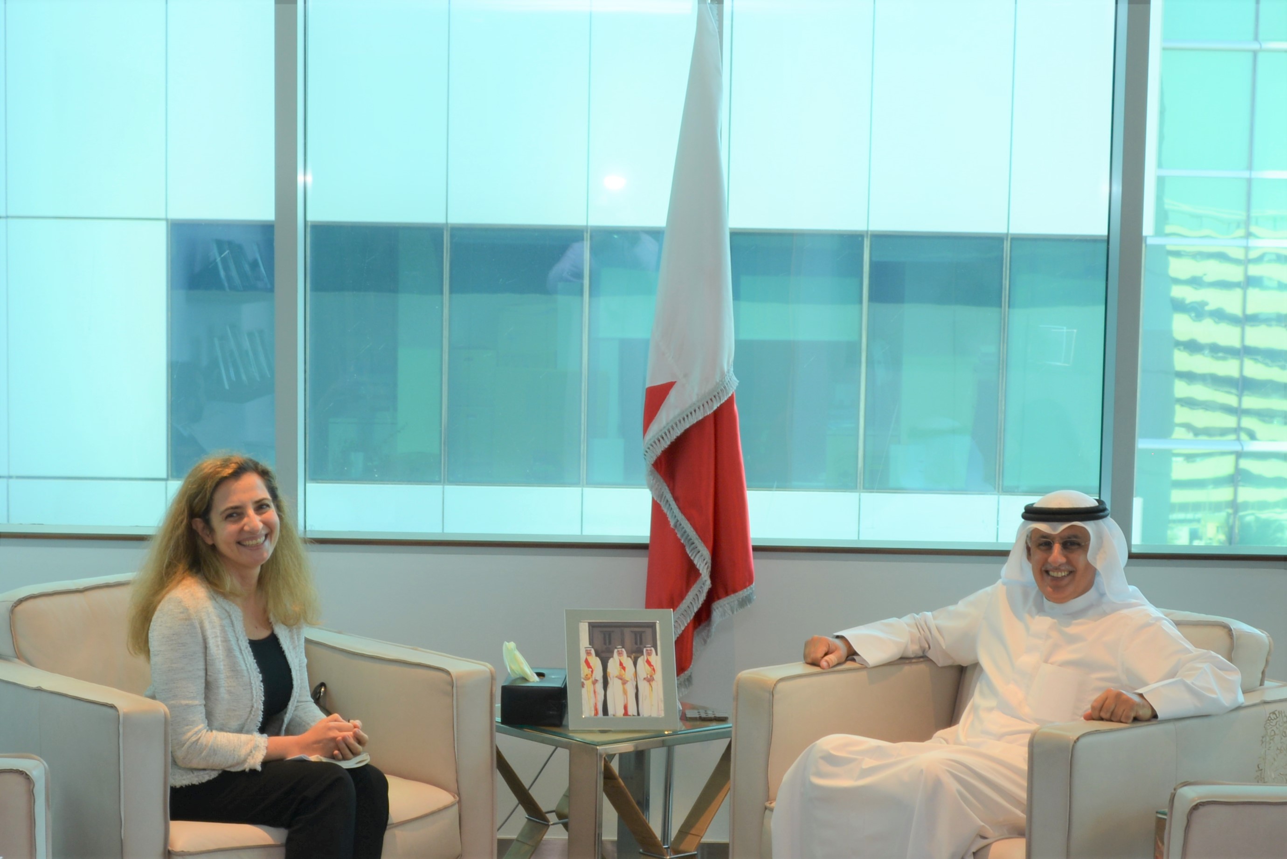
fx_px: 1252
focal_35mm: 35
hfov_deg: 54.4
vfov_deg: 37.9
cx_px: 644
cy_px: 430
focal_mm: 35
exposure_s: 1/60
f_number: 4
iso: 220
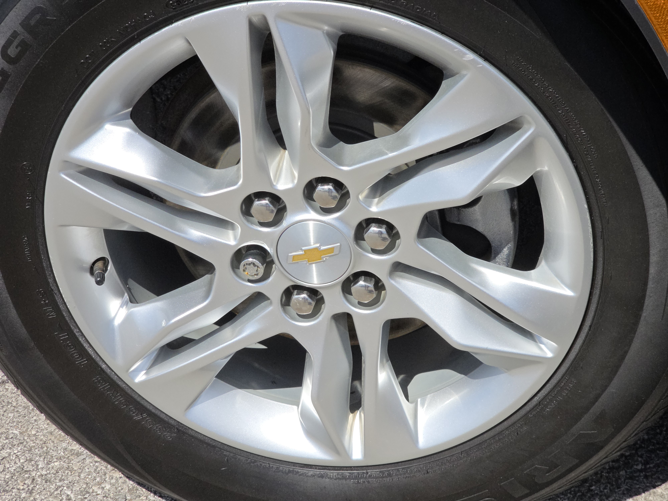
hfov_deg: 28.2
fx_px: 1332
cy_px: 250
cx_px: 334
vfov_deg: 21.3
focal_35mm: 69
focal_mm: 7.9
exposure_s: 1/3034
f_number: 2.4
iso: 50
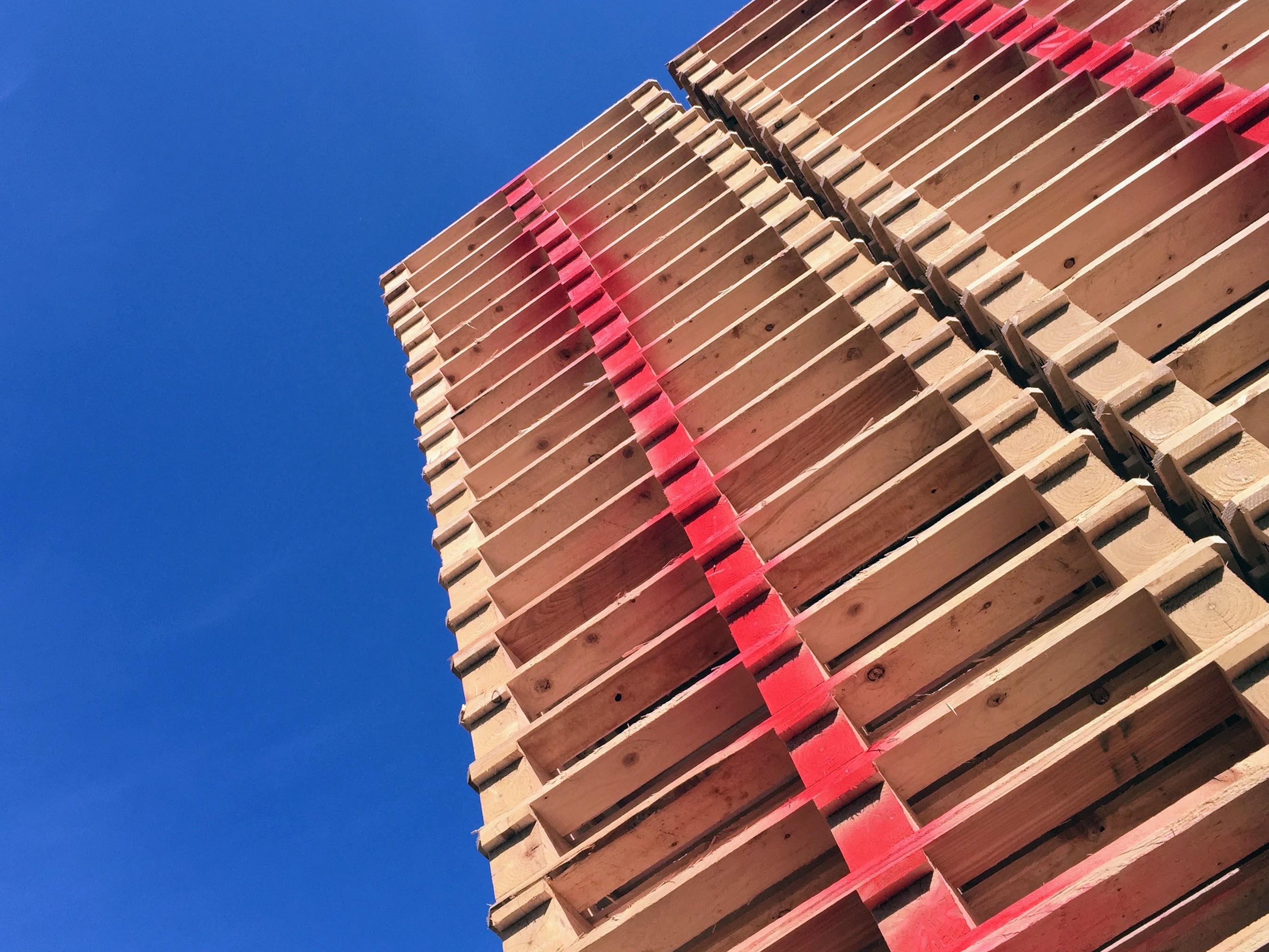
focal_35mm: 35
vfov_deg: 40.7
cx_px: 597
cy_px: 430
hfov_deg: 52.6
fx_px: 1283
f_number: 2.2
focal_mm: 4.15
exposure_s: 1/2083
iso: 32
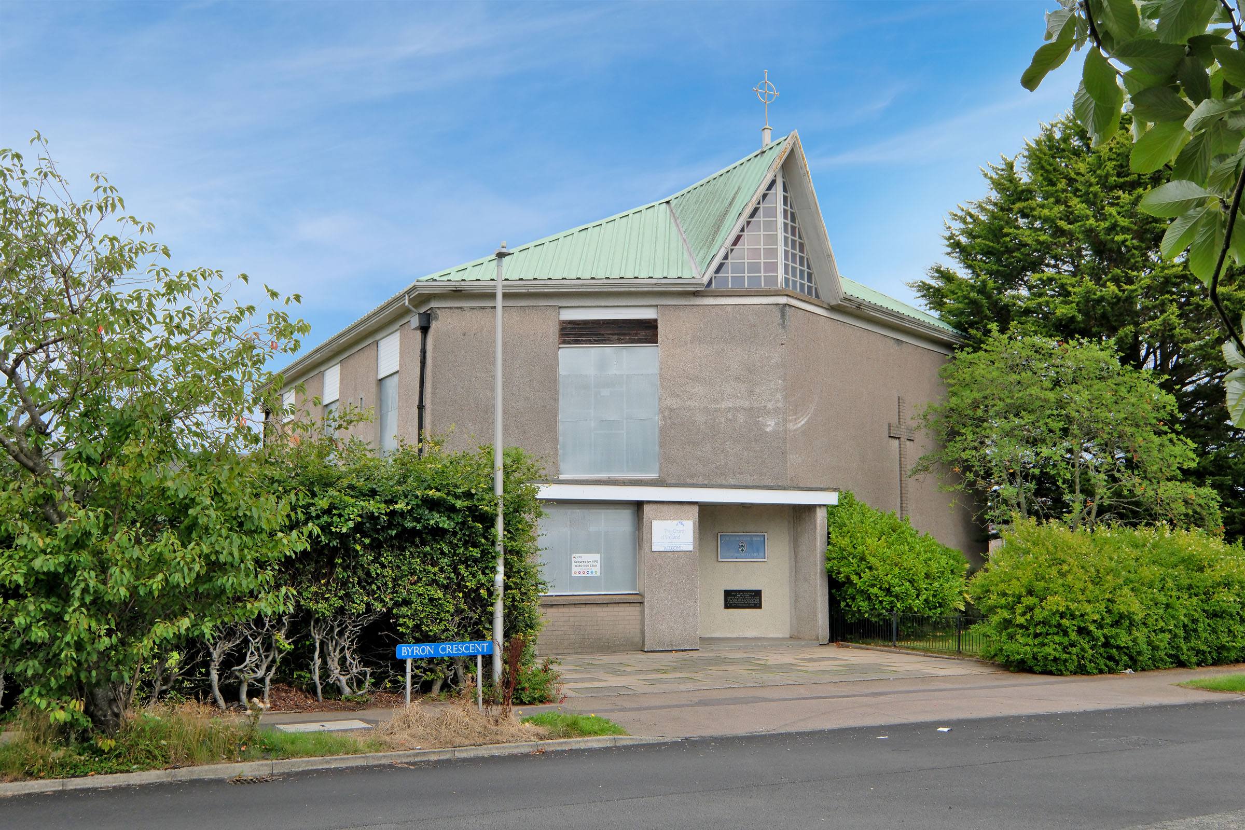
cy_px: 415
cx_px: 622
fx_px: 1245
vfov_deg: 36.9
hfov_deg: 53.1
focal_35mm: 36
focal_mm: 24
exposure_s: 1/400
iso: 800
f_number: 10
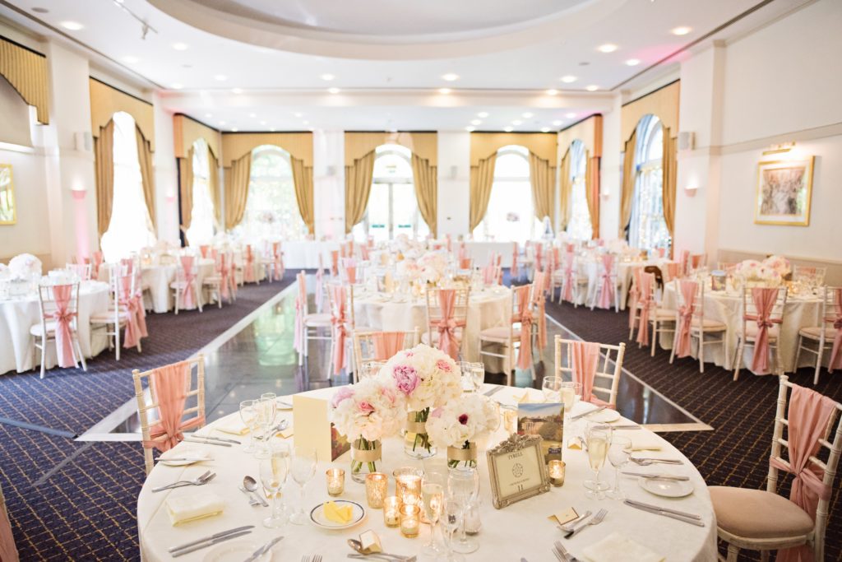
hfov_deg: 73.7
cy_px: 281
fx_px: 561
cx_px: 421
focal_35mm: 24
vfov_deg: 53.1
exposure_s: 1/640
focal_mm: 24
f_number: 2
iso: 1600
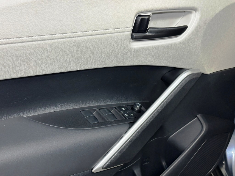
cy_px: 88
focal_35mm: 48
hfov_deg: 39.7
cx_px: 118
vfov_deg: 30.3
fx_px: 326
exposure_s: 1/40
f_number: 1.78
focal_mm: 6.86
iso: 320
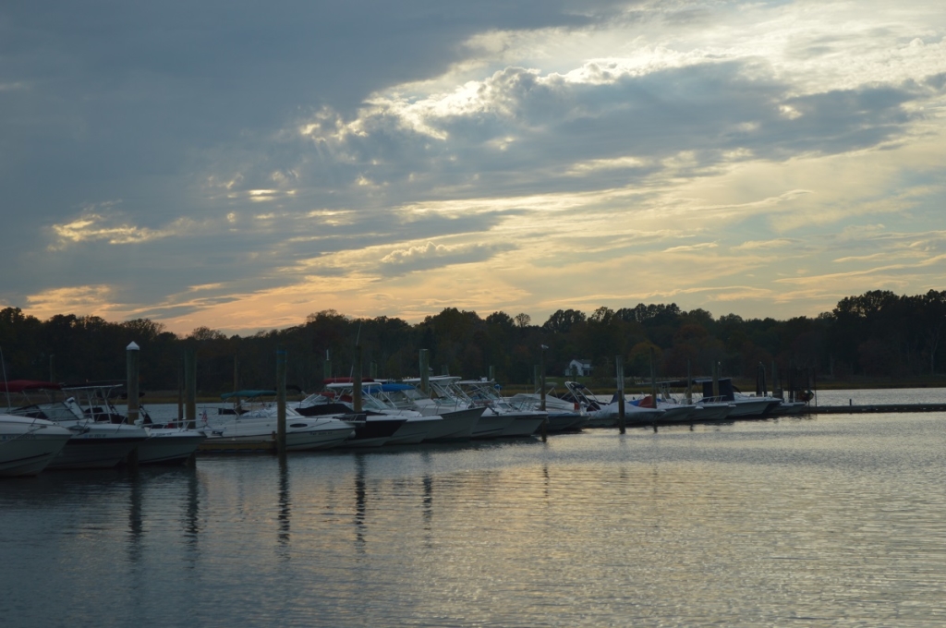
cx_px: 473
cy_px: 314
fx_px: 2165
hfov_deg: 24.6
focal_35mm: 82
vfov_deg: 16.5
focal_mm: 55
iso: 100
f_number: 5.6
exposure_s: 1/400
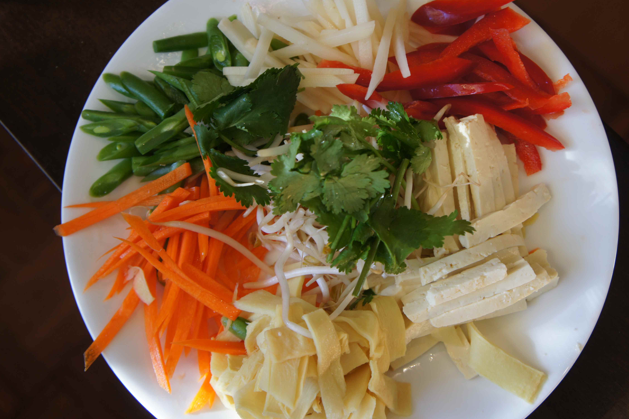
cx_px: 319
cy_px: 207
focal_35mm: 45
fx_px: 778
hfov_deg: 44.0
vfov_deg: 30.2
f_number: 4.5
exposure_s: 1/50
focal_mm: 29
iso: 200
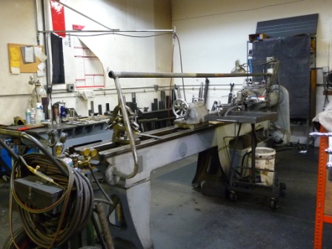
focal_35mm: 33
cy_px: 124
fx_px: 317
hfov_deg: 55.4
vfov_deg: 42.9
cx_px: 166
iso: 400
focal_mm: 4.7
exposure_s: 1/10
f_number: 3.3
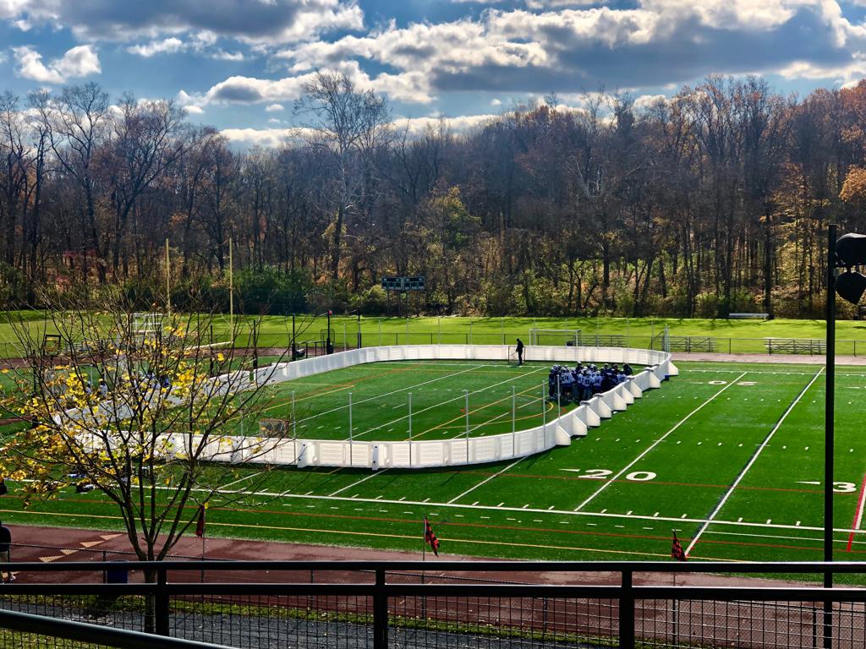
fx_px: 1426
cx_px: 433
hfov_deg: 33.8
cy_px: 324
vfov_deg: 25.7
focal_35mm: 57
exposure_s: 1/649
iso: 20
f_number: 2.8
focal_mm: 6.6
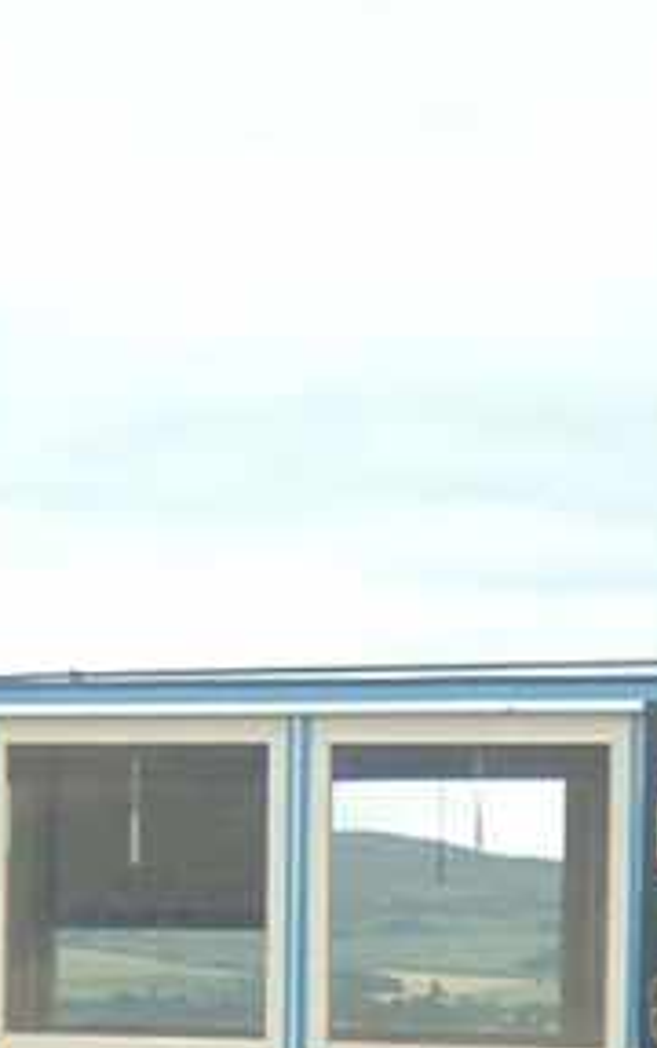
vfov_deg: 18.2
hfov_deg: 12.2
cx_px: 551
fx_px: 3058
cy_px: 1355
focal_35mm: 107
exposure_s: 1/33
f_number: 2.2
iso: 80
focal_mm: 4.2
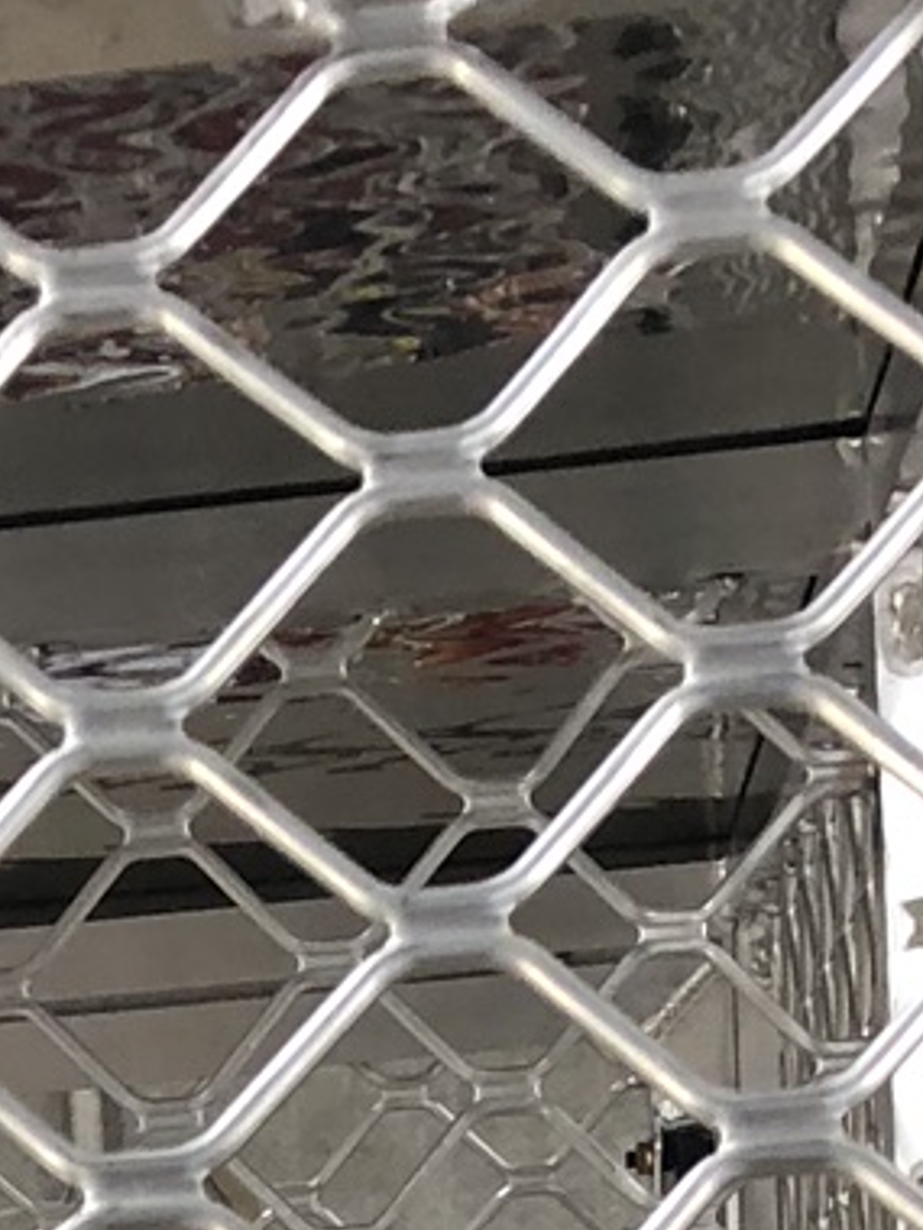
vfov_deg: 11.3
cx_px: -130
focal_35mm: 151
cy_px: 2738
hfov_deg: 9.7
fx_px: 5368
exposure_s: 1/33
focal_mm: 4
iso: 32
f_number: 1.8
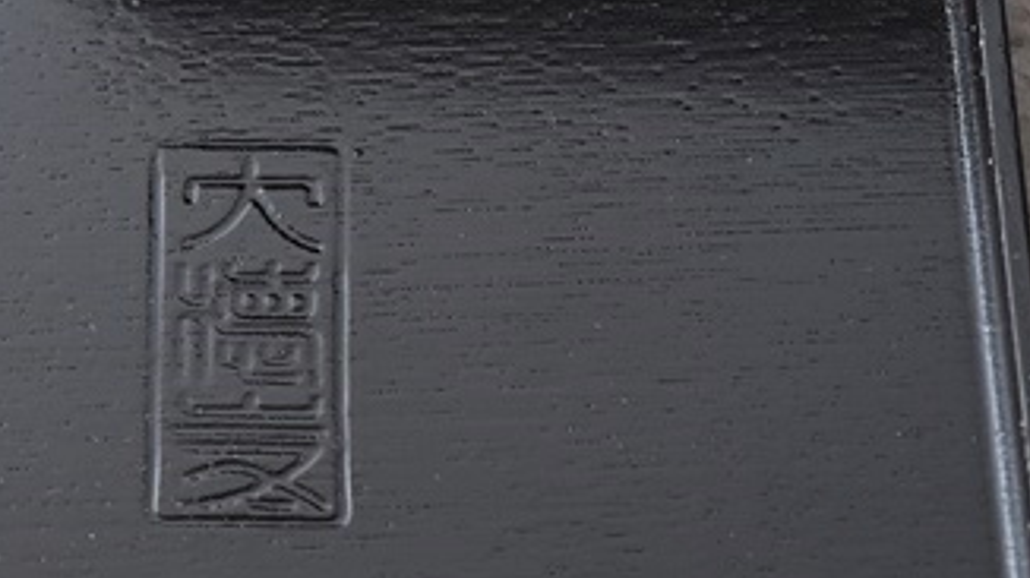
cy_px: 368
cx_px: 262
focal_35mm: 212
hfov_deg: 10.1
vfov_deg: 5.7
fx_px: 5795
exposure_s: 1/6
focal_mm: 55
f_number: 5.6
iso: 800
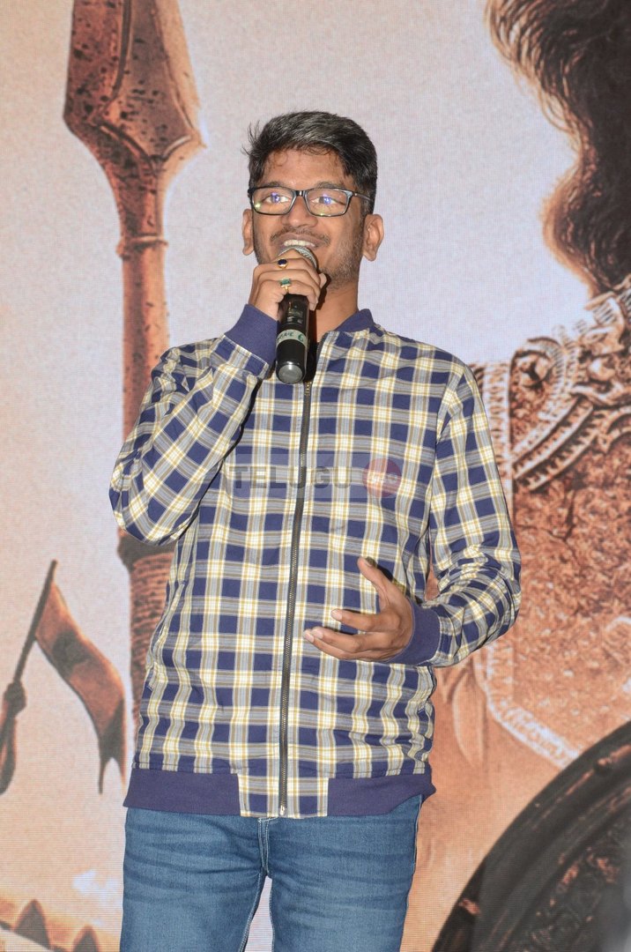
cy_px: 476
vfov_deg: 19.5
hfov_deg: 13.0
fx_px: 2771
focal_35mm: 105
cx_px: 316
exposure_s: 1/125
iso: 1600
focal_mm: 70
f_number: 13
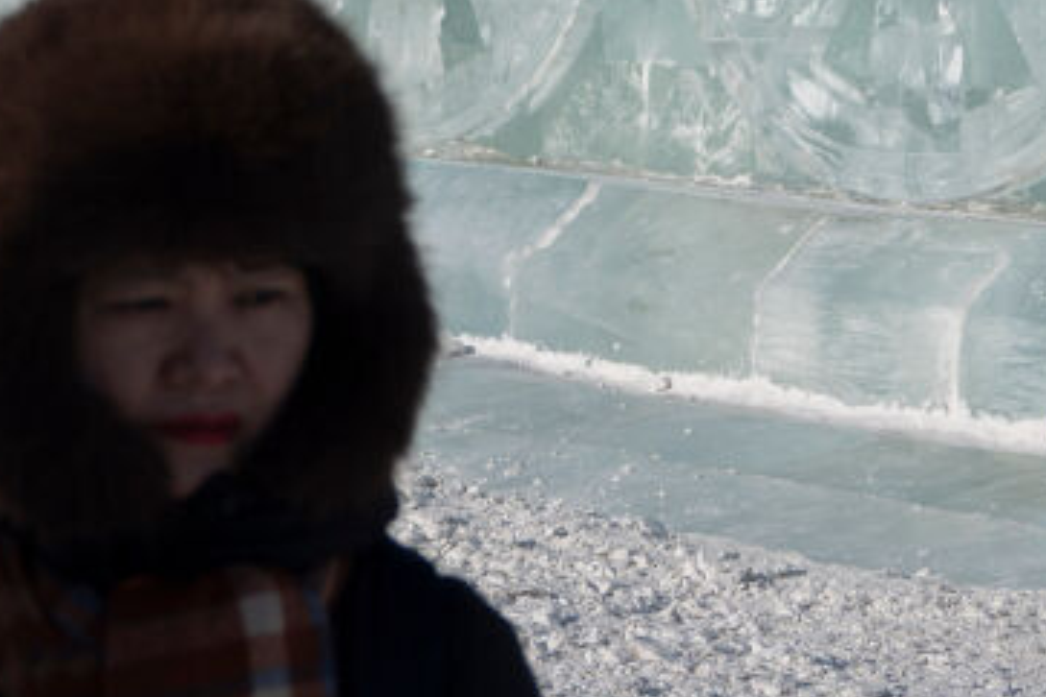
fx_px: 4939
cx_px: 768
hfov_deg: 12.1
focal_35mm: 170
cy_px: -367
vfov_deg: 7.9
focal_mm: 35
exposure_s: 1/1250
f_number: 4
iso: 80
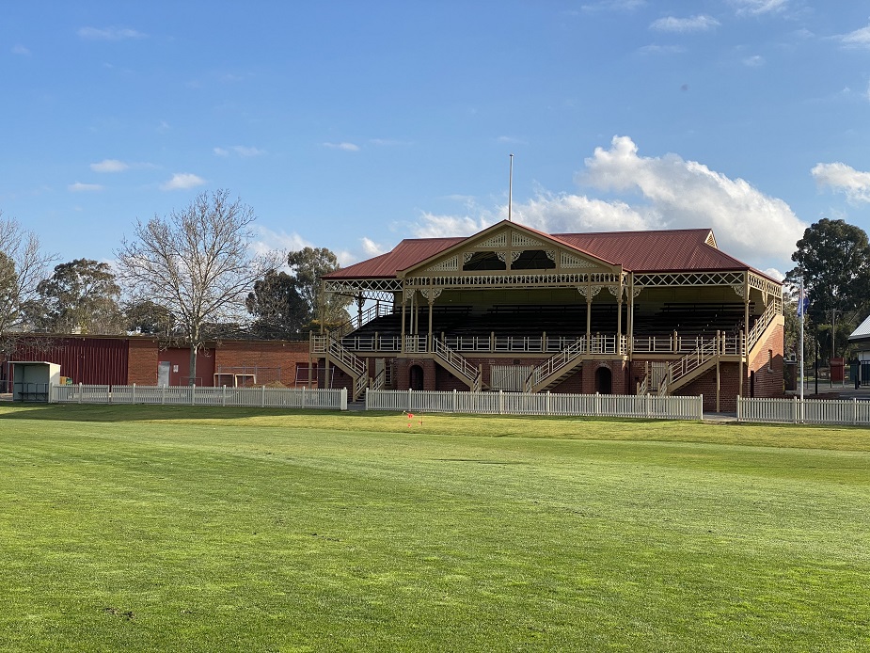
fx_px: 1307
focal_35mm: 52
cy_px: 326
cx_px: 435
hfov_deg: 36.8
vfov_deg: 28.0
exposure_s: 1/1653
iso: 20
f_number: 2
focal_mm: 6
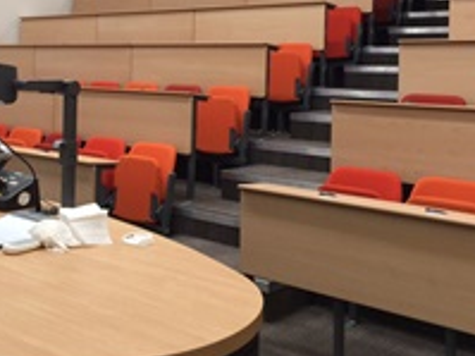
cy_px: 73
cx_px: 204
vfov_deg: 28.5
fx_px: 686
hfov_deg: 38.1
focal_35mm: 50
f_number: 2.2
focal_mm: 4.15
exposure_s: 1/33
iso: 80
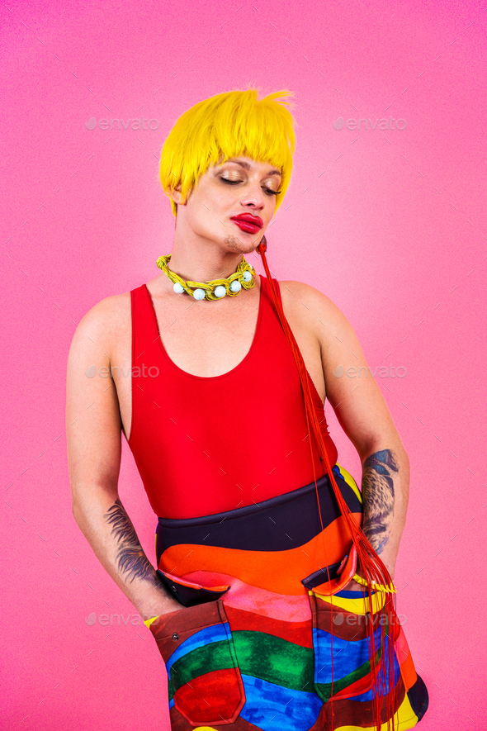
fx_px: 1400
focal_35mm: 69
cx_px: 244
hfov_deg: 19.7
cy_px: 366
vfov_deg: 29.2
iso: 250
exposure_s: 1/160
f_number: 4
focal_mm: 69
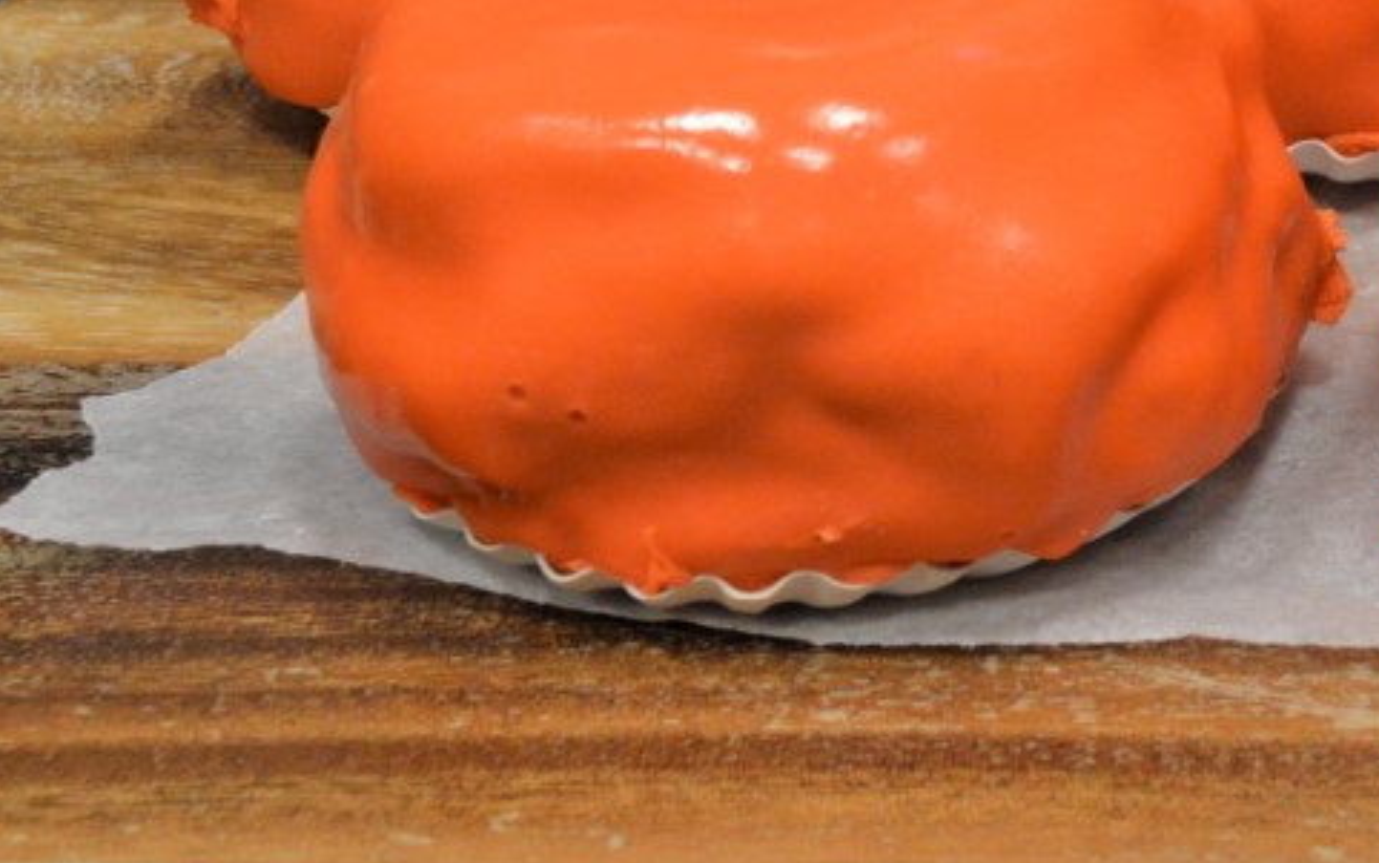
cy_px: 158
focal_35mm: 88
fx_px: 3308
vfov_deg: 14.8
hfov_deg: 22.1
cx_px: 1558
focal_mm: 24
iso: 800
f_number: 7.1
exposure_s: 1/15
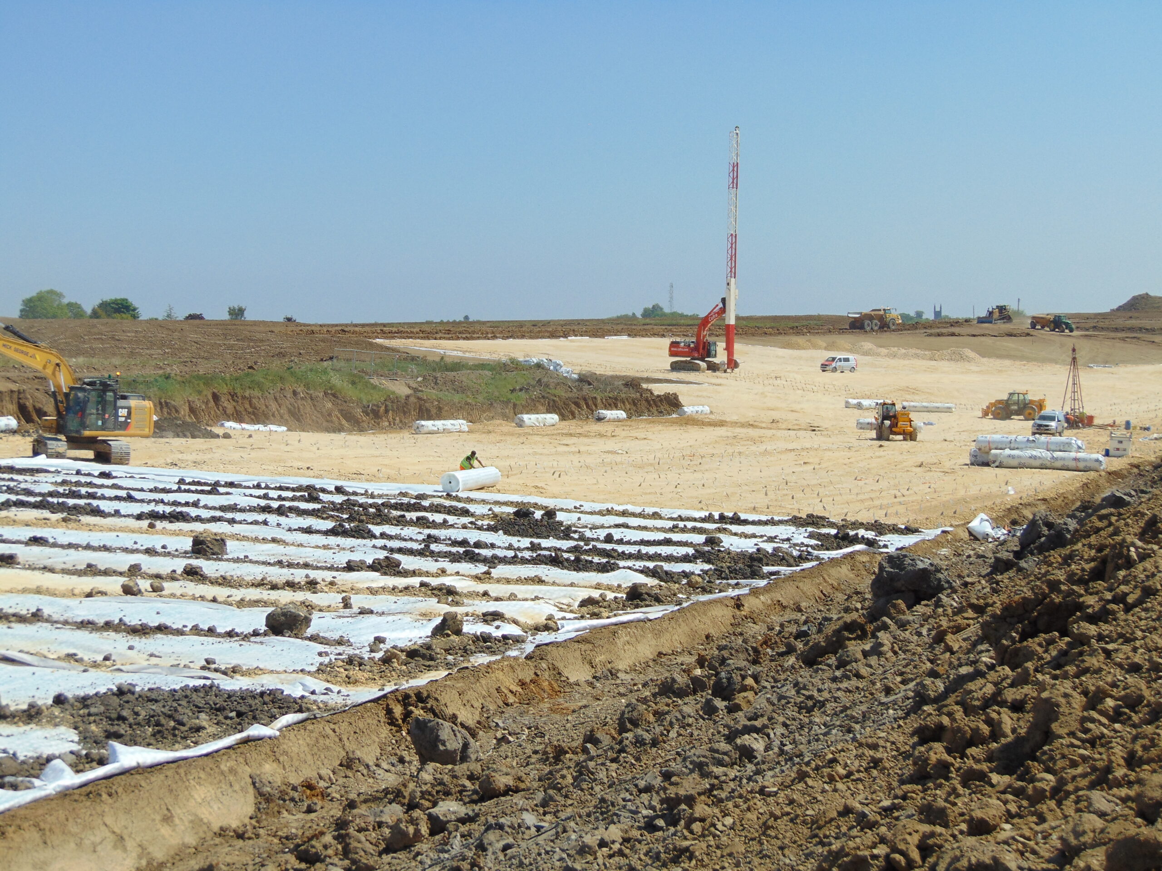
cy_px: 436
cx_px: 581
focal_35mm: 71
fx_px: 2383
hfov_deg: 27.4
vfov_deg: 20.7
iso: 80
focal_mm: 12.8
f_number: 9.6
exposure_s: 1/200
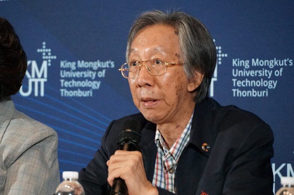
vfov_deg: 5.2
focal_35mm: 263
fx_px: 2142
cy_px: 118
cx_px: 120
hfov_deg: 7.8
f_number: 5.6
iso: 6400
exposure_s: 1/250
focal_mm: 135
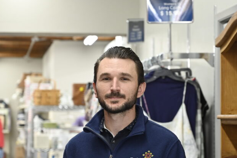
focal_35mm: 144
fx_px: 947
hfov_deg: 14.2
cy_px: 91
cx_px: 165
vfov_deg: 9.5
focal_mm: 70
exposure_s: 1/125
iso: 1000
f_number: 4
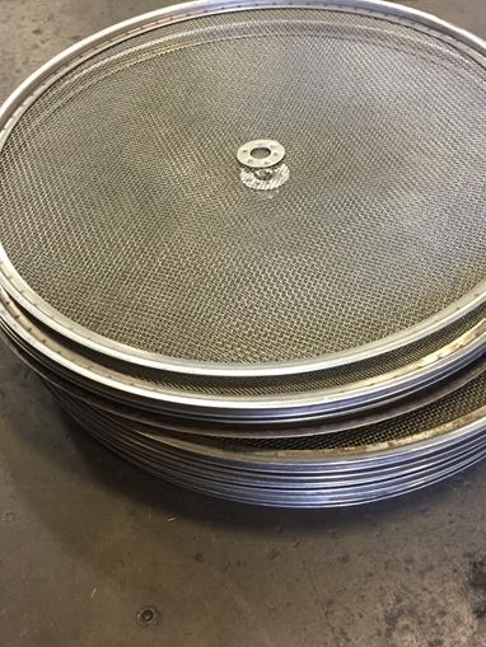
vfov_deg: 48.9
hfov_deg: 37.7
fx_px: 711
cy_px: 296
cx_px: 267
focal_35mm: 38
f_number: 2.2
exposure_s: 1/30
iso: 160
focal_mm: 4.15
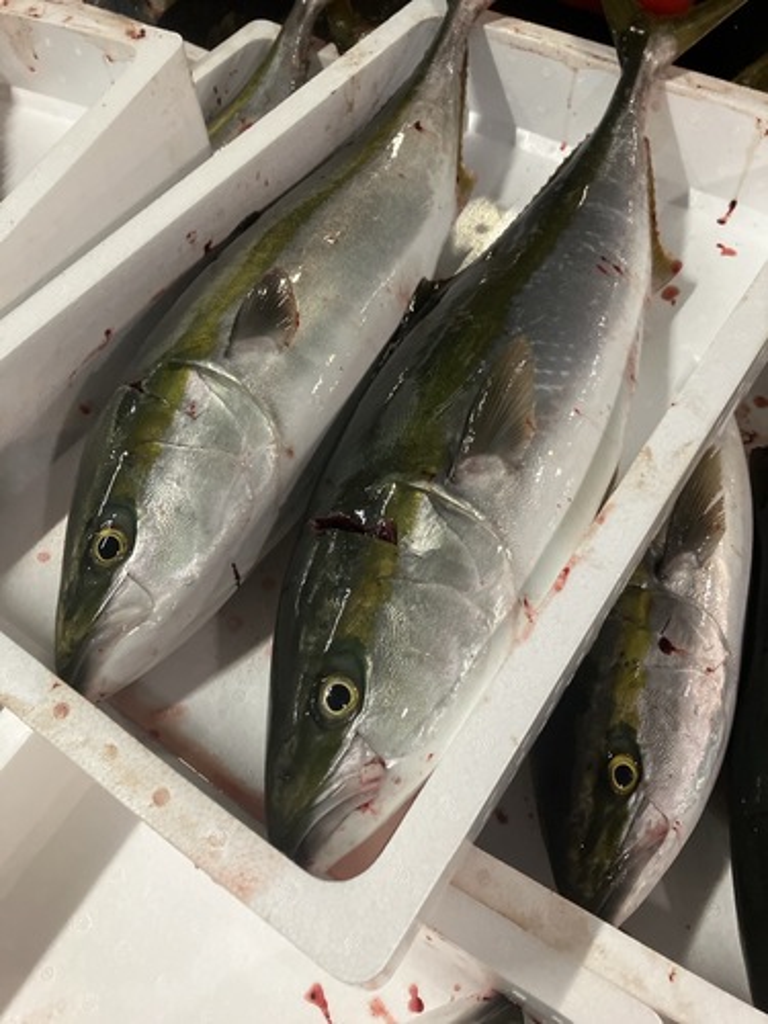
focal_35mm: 28
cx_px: 384
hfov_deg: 49.7
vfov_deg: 63.4
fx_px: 828
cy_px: 512
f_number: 1.8
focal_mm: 3.99
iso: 250
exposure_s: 1/40
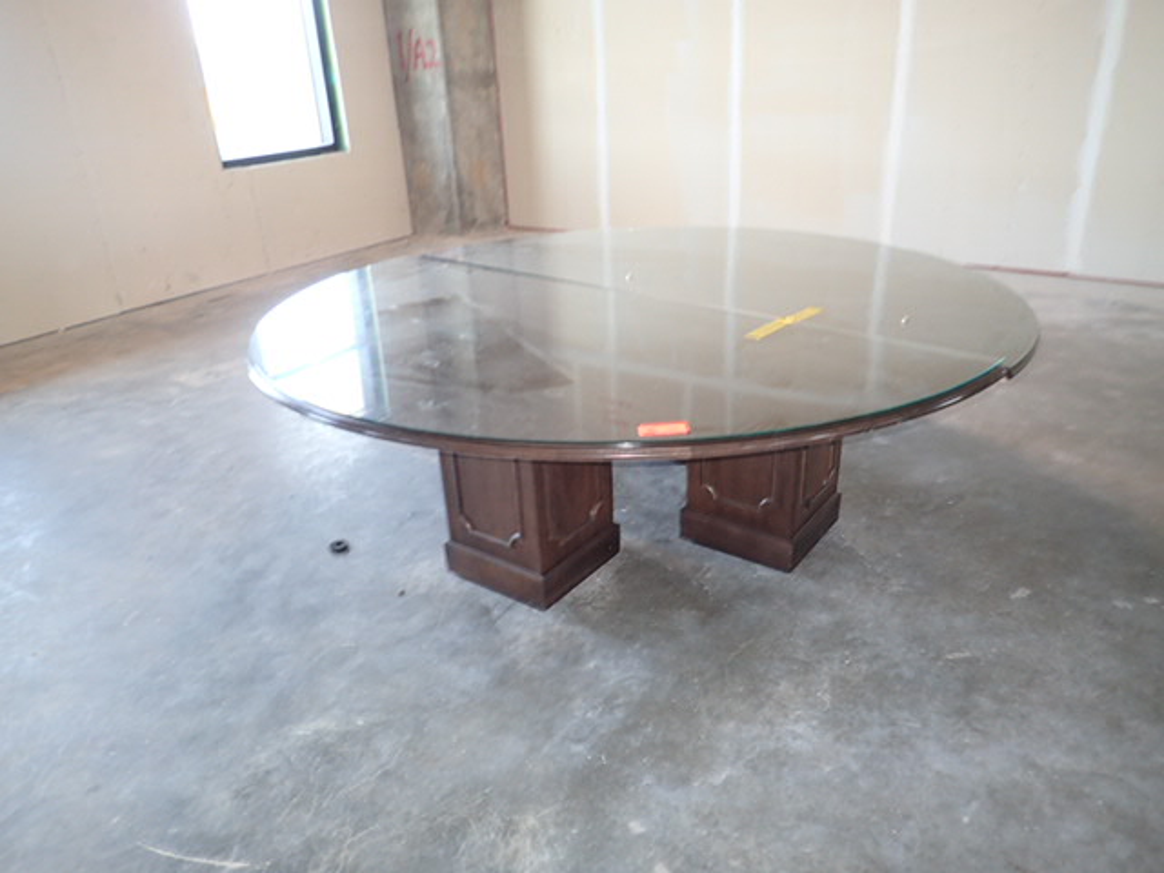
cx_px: 582
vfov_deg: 54.9
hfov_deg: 69.4
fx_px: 841
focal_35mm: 25
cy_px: 436
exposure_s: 1/30
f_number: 2
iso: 200
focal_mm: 4.5
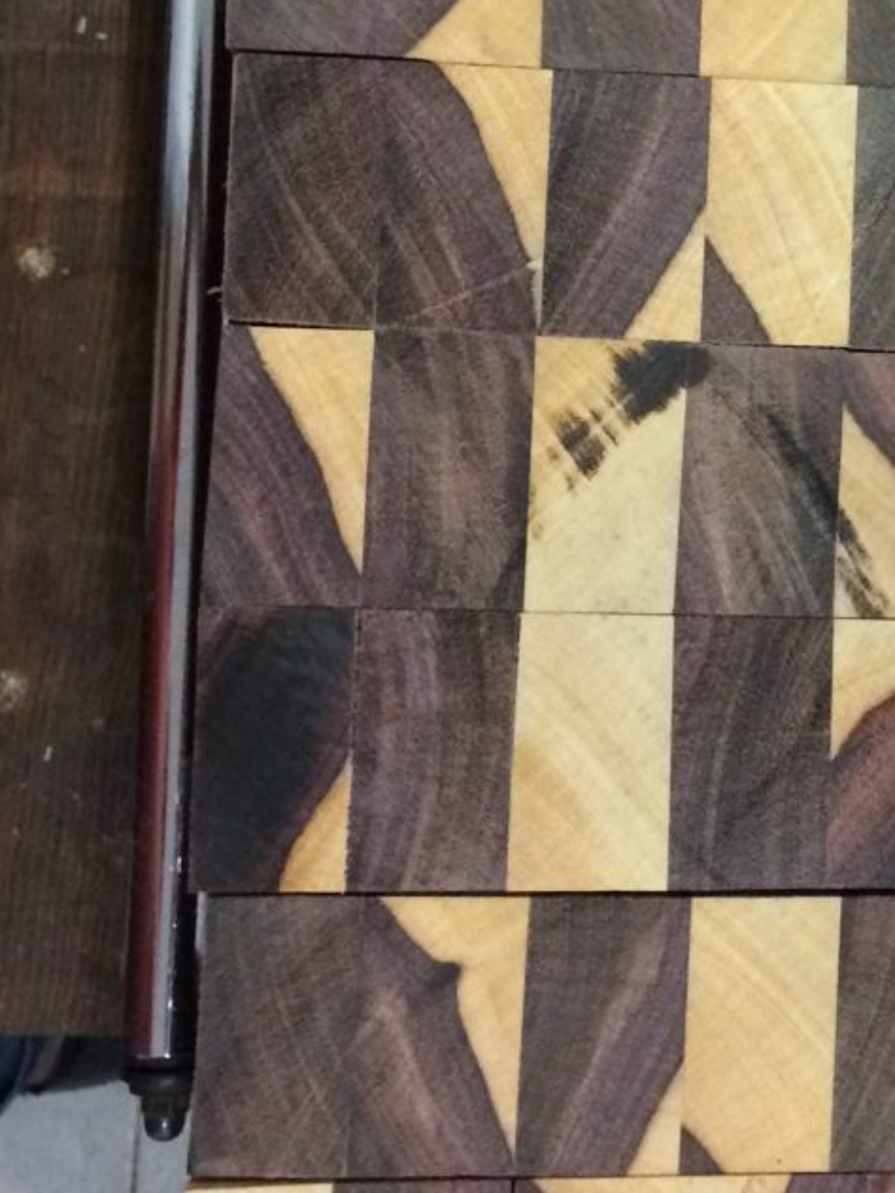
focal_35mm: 76
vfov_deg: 25.3
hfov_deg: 18.6
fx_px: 2620
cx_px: 1008
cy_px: 291
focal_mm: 4.12
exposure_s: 1/15
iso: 320
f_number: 2.2
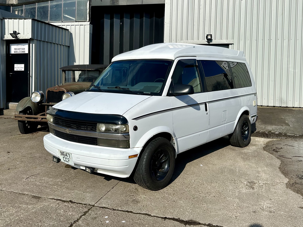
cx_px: 152
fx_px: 210
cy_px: 114
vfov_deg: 56.8
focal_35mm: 24
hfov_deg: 71.6
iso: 80
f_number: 1.78
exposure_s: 1/8197
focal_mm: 6.86
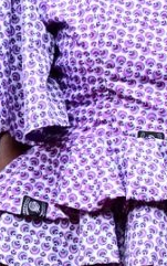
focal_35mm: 183
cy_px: 291
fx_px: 1333
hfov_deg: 6.9
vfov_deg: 11.3
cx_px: 341
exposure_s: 1/100
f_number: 5.6
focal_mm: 25
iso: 320
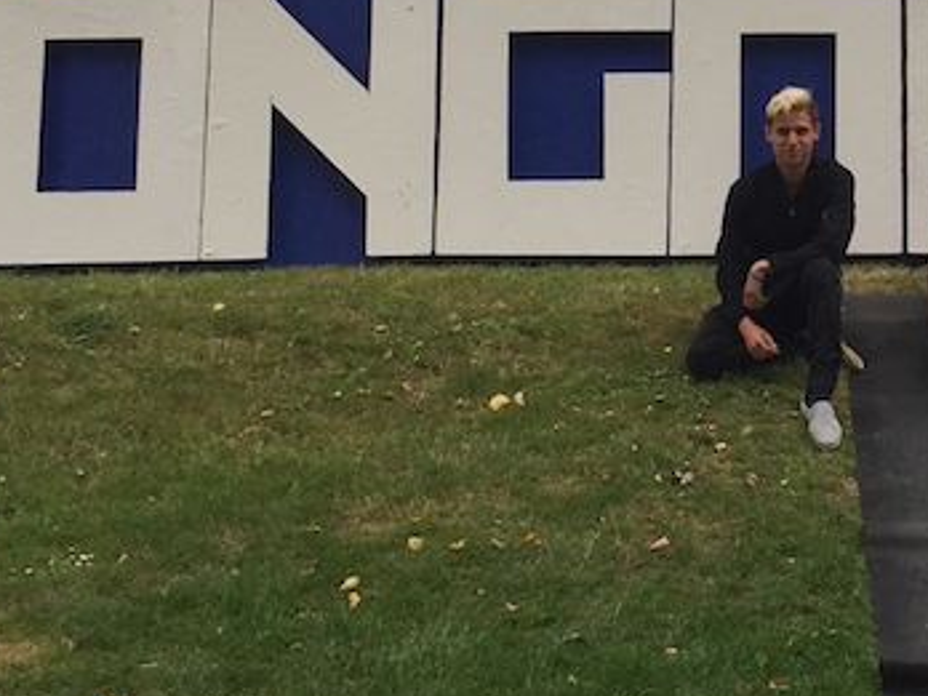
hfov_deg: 18.9
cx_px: 1011
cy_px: 53
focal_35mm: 100
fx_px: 2681
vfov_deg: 14.6
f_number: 2.2
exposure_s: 1/271
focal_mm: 4.15
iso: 32
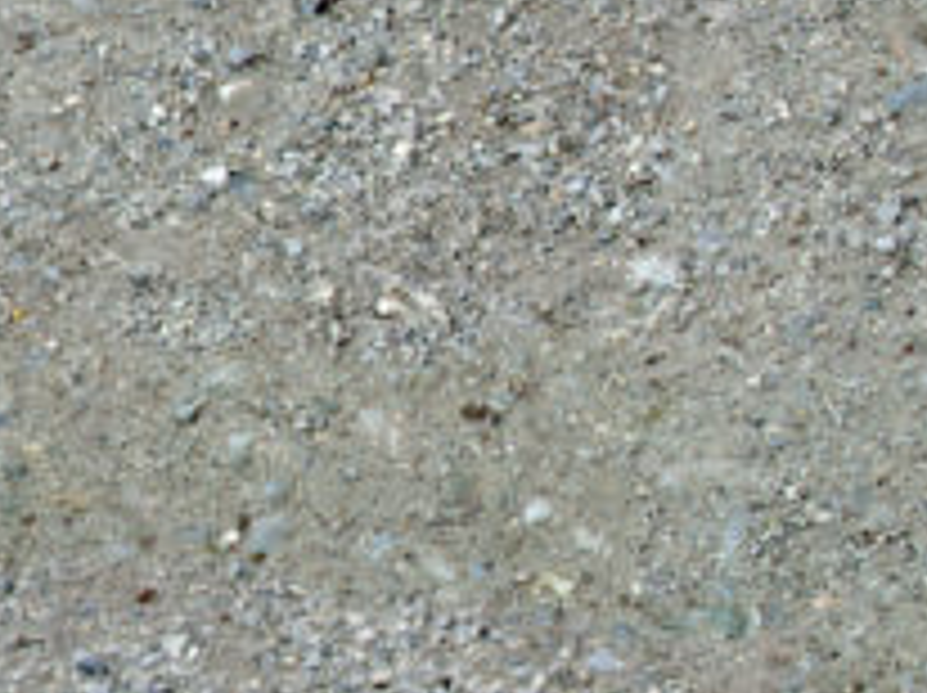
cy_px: 110
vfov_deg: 3.6
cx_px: -850
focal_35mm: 407
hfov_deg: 4.8
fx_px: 10887
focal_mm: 85
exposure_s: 1/160
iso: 400
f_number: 10
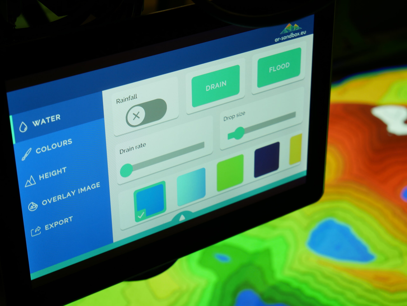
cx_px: 204
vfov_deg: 22.3
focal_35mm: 66
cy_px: 153
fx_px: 776
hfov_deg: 29.4
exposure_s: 1/13
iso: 200
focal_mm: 33
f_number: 5.1
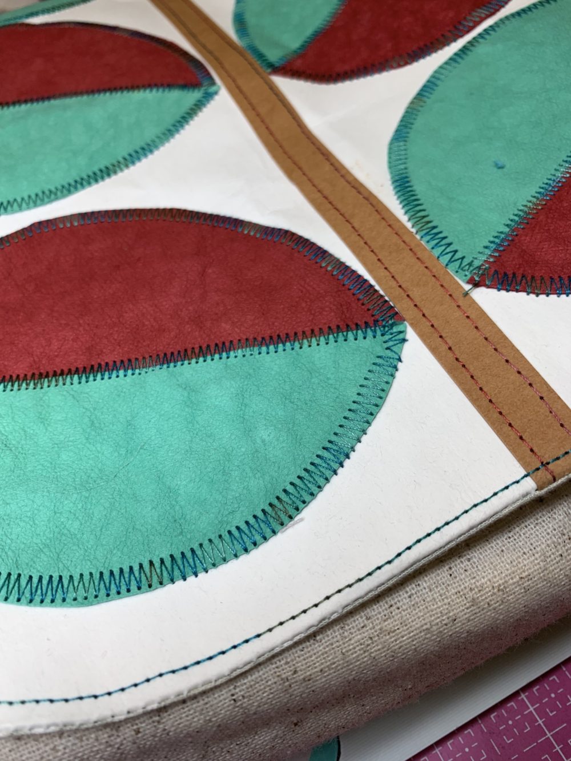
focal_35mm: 26
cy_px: 380
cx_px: 286
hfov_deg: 53.1
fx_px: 572
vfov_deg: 67.3
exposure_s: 1/150
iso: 25
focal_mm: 4.25
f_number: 1.8
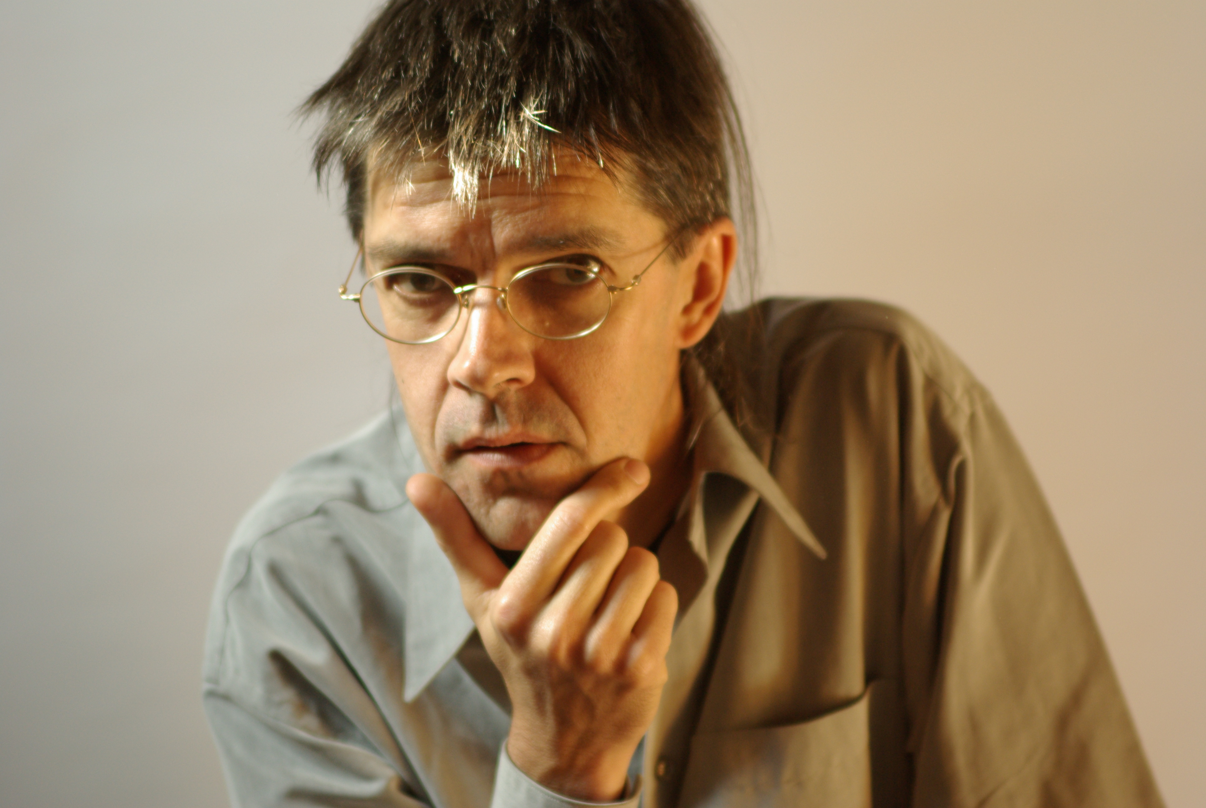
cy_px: 404
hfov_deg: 19.4
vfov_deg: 13.1
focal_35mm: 105
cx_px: 603
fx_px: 3522
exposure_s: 1/60
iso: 400
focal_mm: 70
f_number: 2.8
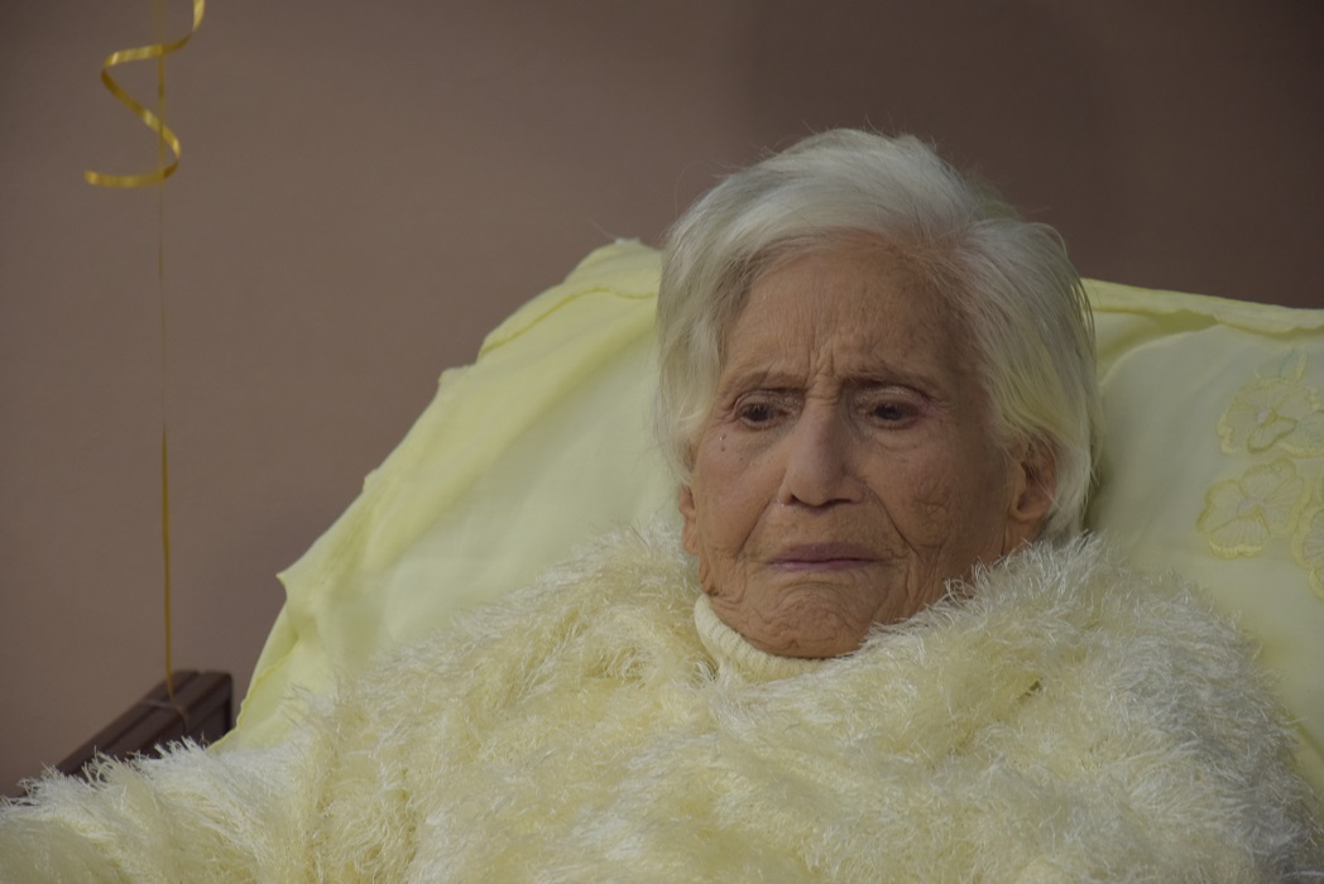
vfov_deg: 8.7
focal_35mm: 158
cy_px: 442
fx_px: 5795
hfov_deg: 13.0
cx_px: 662
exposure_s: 1/80
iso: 400
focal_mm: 105
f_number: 5.6
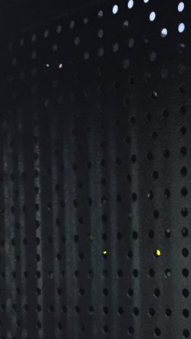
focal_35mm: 73
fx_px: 658
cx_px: 280
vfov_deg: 28.3
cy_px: 273
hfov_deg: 15.4
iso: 250
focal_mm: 4.15
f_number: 2.2
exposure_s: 1/17
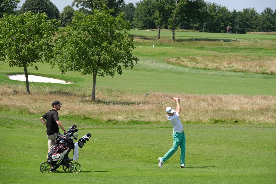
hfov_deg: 12.4
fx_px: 1273
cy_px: 92
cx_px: 138
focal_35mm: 166
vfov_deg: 8.3
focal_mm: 110.6
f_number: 5.6
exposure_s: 1/1100
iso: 400
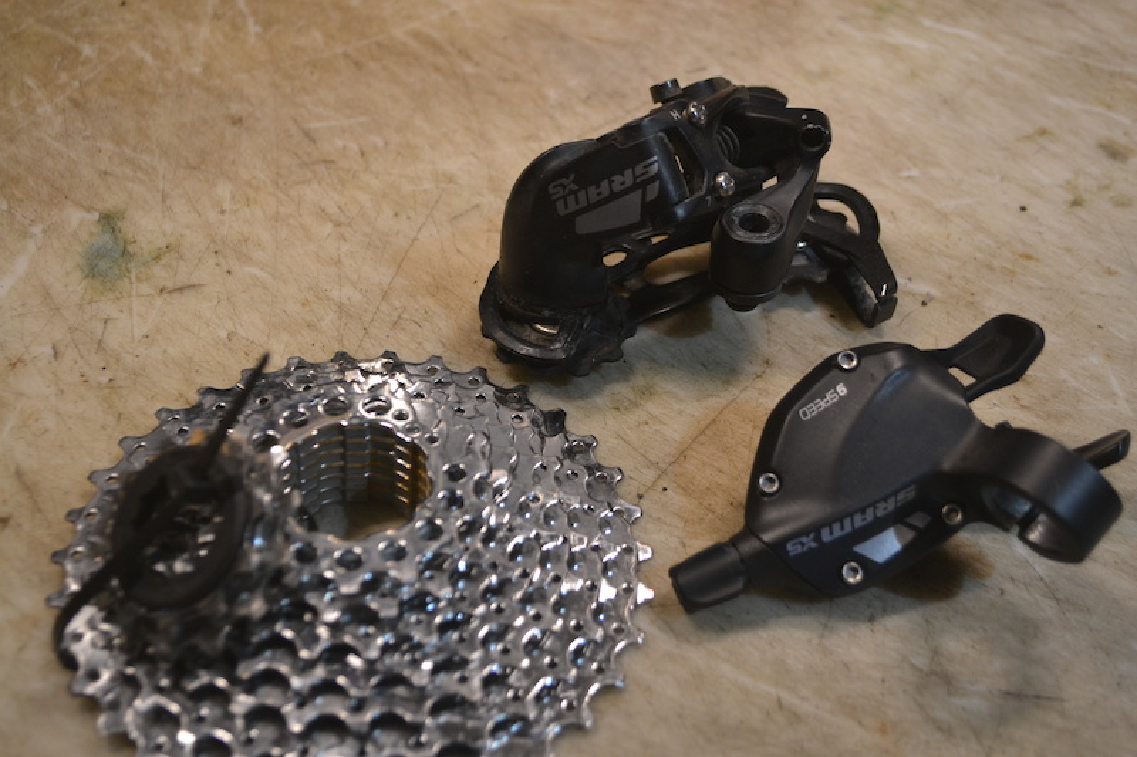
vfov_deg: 29.9
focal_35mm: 45
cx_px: 568
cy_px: 378
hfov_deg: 43.6
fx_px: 1421
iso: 800
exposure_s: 1/40
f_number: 4.5
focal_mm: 30
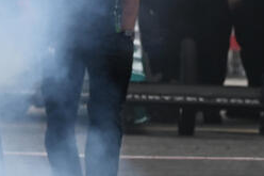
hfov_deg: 0.9
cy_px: 10
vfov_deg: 0.6
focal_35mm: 2322
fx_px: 17016
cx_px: -172
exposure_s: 1/1600
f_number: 9
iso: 400
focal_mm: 300
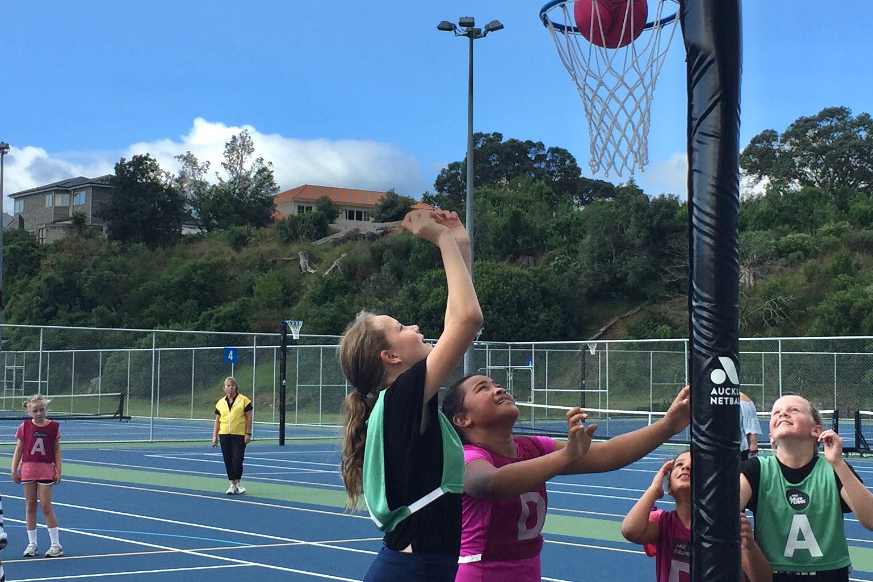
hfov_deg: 31.4
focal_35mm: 64
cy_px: 279
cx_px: 464
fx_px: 1552
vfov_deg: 21.2
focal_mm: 4.15
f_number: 2.2
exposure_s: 1/942
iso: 32
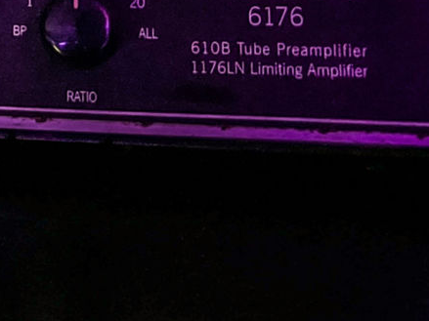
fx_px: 1028
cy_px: -87
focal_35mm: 83
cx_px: -202
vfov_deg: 16.8
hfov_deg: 20.4
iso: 5000
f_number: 1.5
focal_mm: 5.7
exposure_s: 1/15
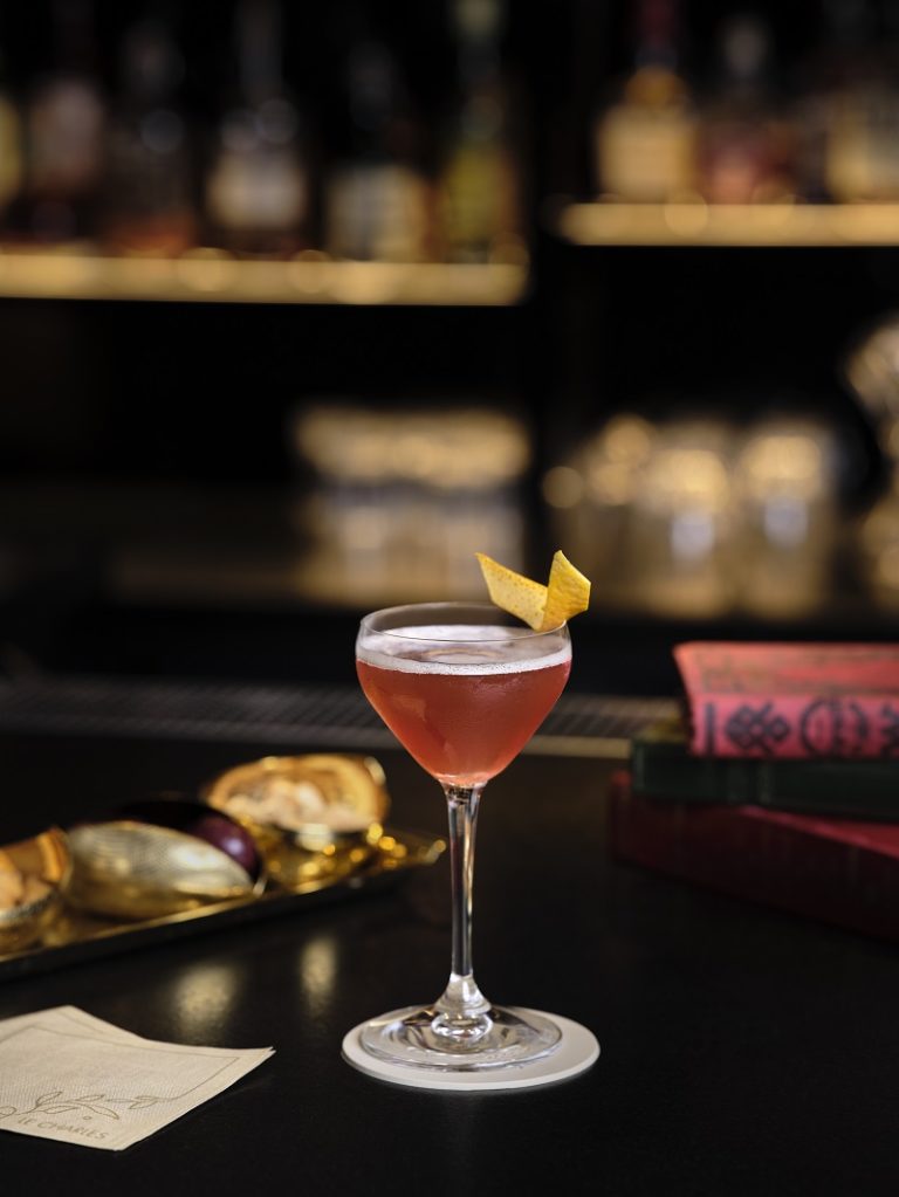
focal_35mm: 87
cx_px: 450
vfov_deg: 22.5
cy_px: 598
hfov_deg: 17.0
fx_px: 3011
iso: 640
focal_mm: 110
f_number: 5
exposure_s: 1/80
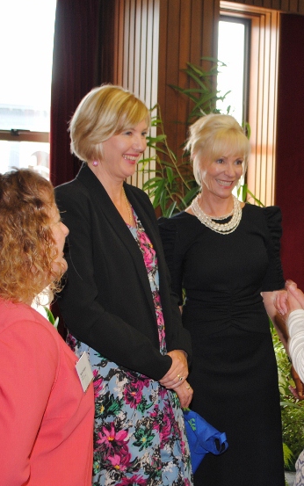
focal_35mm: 68
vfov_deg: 30.2
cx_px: 251
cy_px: 266
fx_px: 901
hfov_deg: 18.9
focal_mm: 24
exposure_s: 1/60
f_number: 4
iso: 200
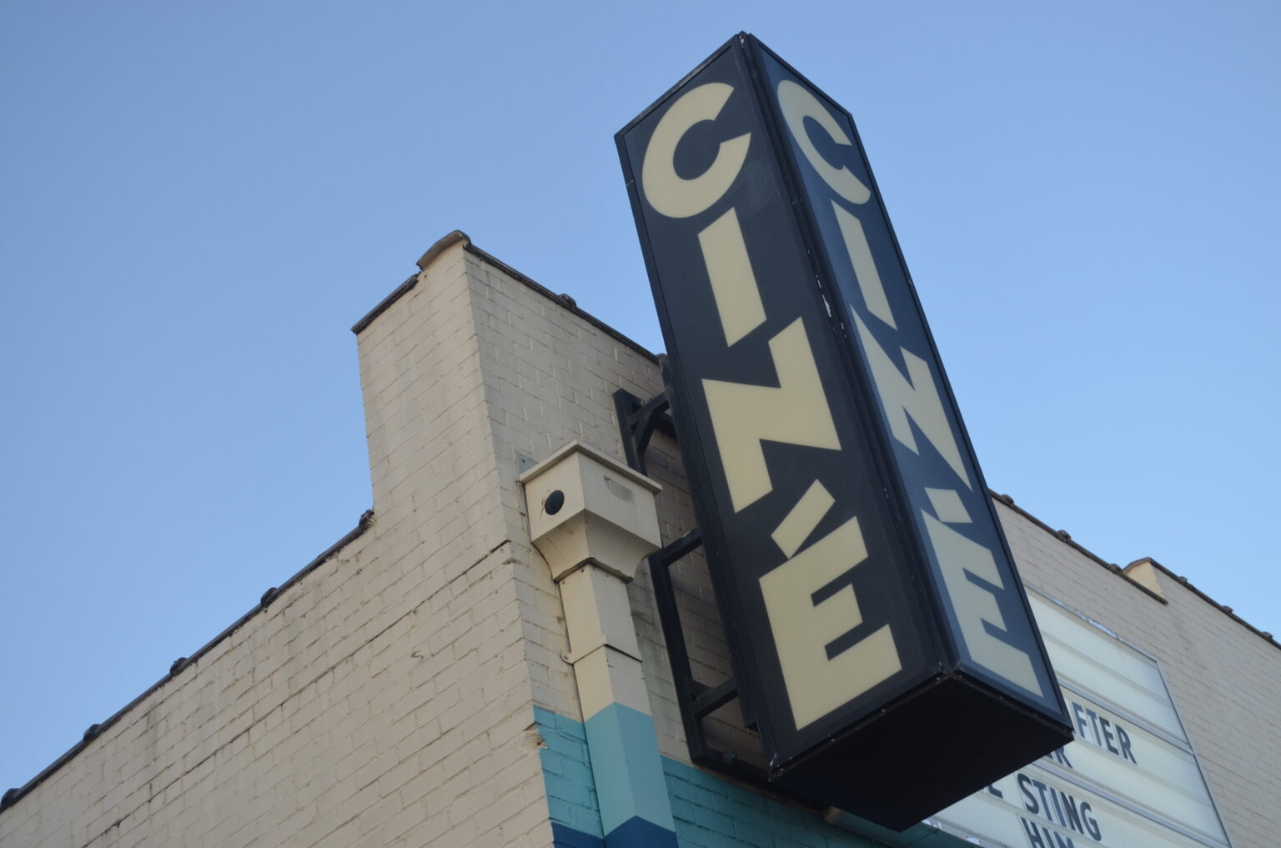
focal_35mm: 51
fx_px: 1811
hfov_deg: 39.0
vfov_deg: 26.4
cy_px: 424
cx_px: 640
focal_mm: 34
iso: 200
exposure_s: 1/160
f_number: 6.3
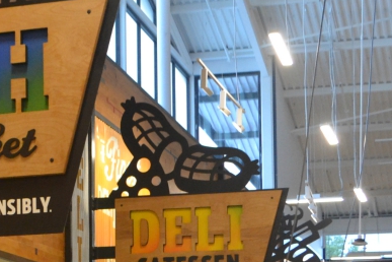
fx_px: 1023
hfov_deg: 20.5
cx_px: -52
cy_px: 210
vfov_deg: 14.5
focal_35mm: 94
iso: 1600
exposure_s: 1/160
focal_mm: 22
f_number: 4
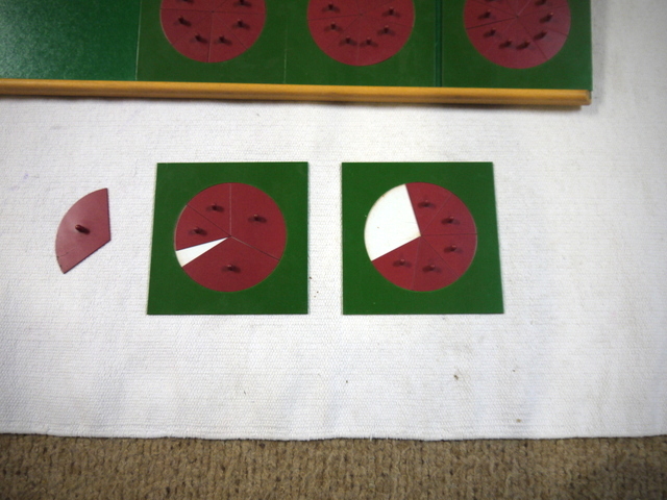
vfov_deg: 49.7
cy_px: 250
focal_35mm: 28
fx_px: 540
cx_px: 334
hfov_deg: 63.4
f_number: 3.5
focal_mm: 14
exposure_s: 1/60
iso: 320
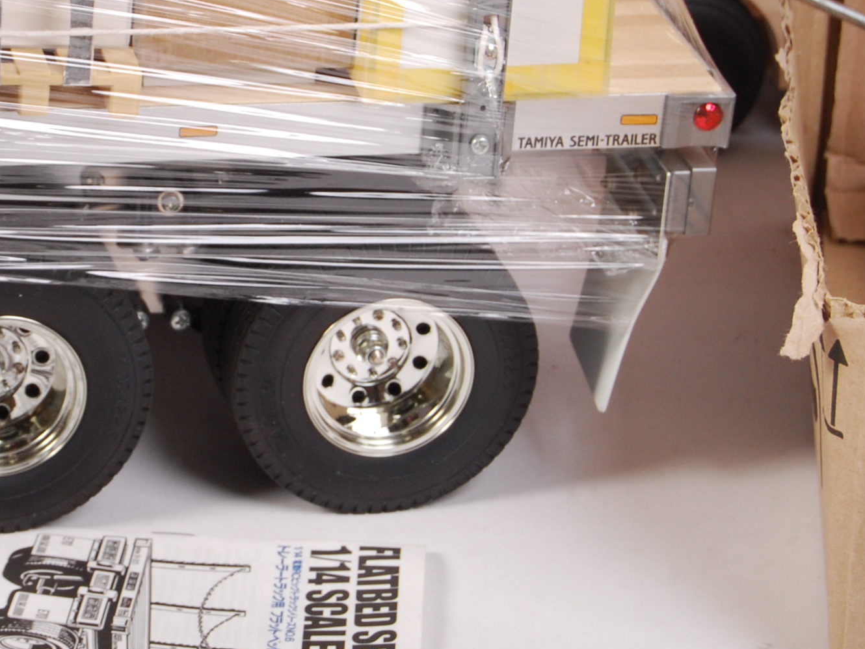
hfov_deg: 11.3
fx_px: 4325
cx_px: 77
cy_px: 140
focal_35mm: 173
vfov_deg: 8.6
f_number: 9
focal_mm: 55
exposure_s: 1/200
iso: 400
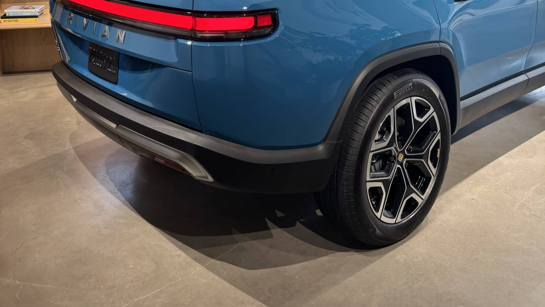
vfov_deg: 29.1
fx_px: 549
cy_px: -5
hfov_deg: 52.8
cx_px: 273
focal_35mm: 38
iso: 80
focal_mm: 5.96
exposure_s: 1/50
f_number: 1.6
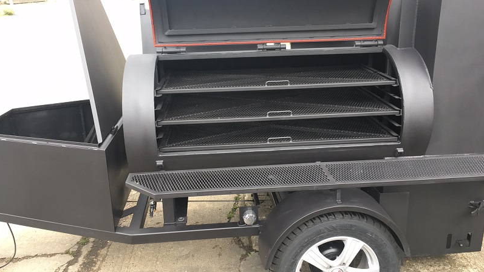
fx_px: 411
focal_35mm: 32
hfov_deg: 61.0
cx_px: 243
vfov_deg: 36.6
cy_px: 125
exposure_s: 1/100
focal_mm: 4.15
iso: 32
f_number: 2.2
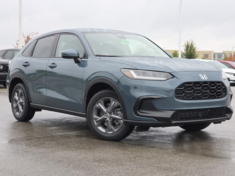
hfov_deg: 27.8
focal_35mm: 70
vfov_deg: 21.0
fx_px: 475
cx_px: 117
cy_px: 87
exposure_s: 1/245
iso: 50
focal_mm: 7.9
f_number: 2.4
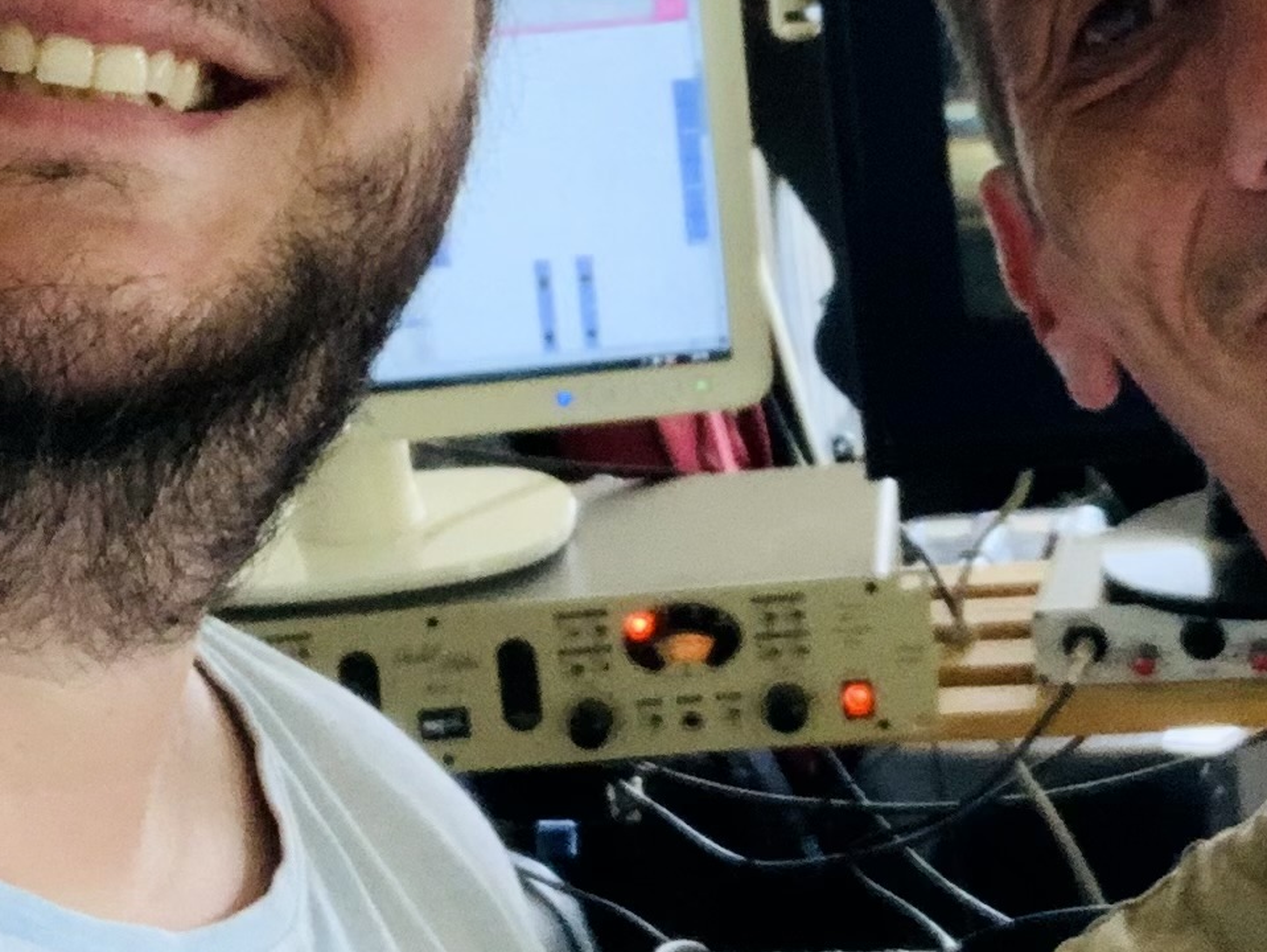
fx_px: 3771
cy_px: 304
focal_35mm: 103
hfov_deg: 18.9
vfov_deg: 14.3
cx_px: 1046
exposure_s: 1/44
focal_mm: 2.87
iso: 320
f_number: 2.2
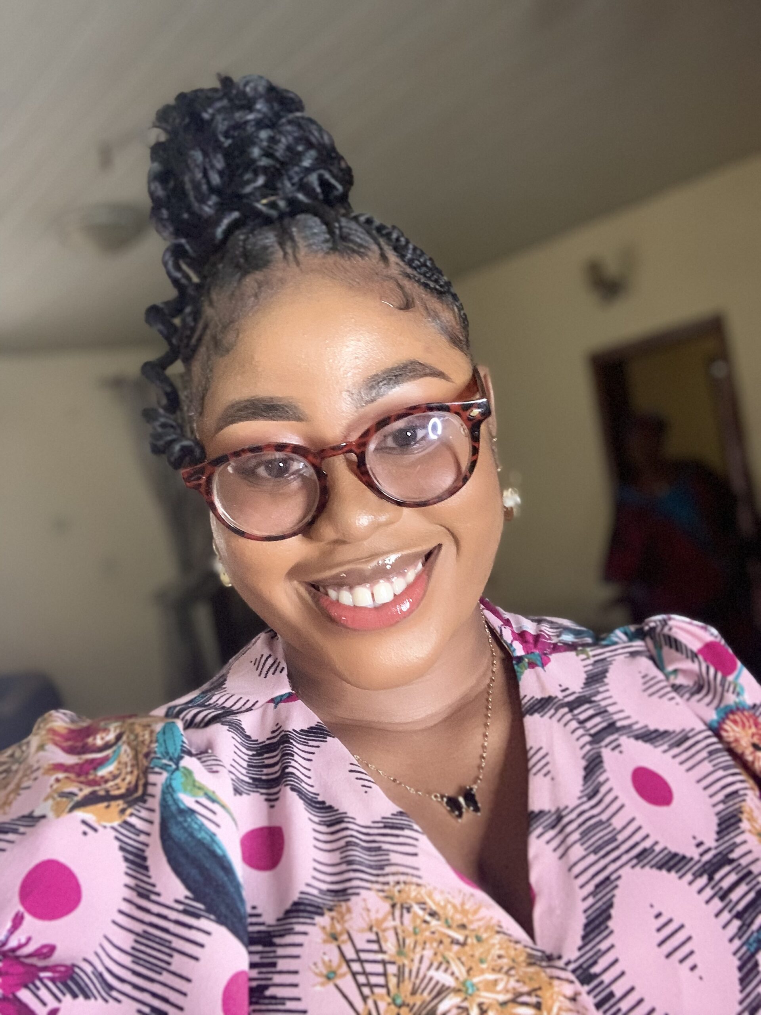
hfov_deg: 44.2
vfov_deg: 56.8
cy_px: 508
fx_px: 938
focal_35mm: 32
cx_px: 380
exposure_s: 1/30
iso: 400
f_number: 2.2
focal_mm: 2.87
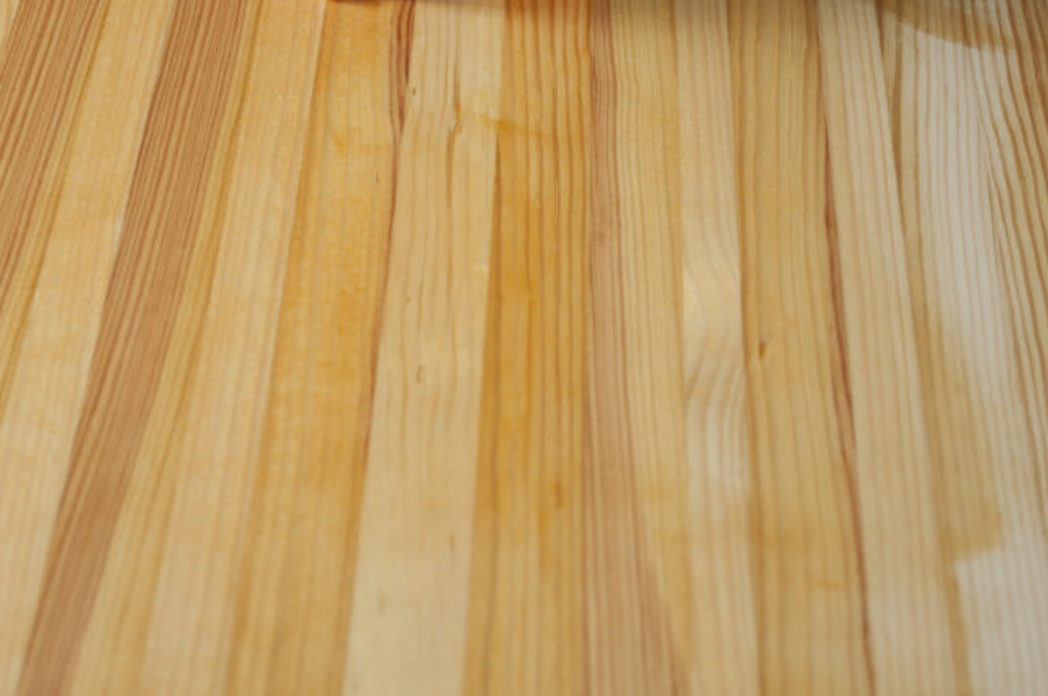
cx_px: 520
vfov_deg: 10.4
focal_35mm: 132
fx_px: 3833
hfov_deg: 15.6
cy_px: 172
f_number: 5.6
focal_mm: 55
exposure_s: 1/40
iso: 250
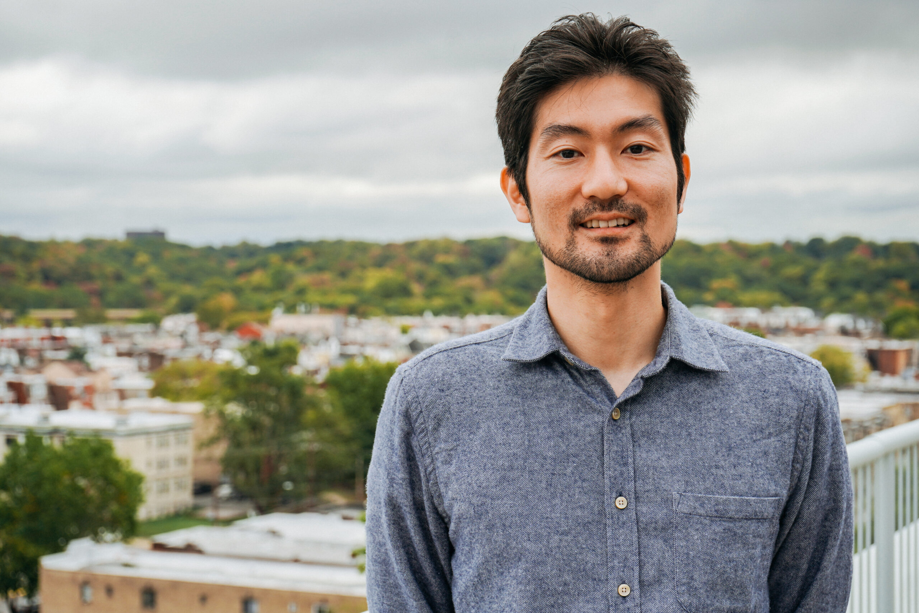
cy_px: 306
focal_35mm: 70
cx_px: 460
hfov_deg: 28.8
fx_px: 1787
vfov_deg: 19.5
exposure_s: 1/200
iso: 100
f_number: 8
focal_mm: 70
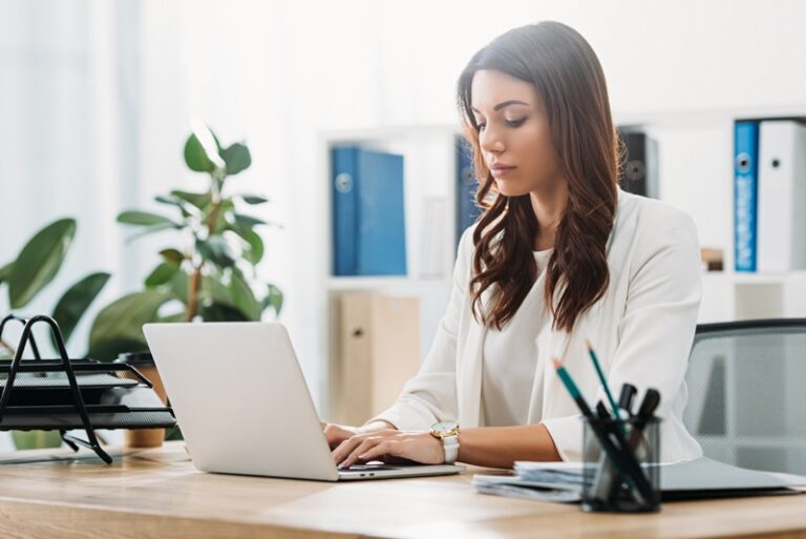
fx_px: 2352
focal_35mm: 105
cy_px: 270
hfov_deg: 19.4
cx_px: 403
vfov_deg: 13.1
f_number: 3.5
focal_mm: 105
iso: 80
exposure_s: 1/200
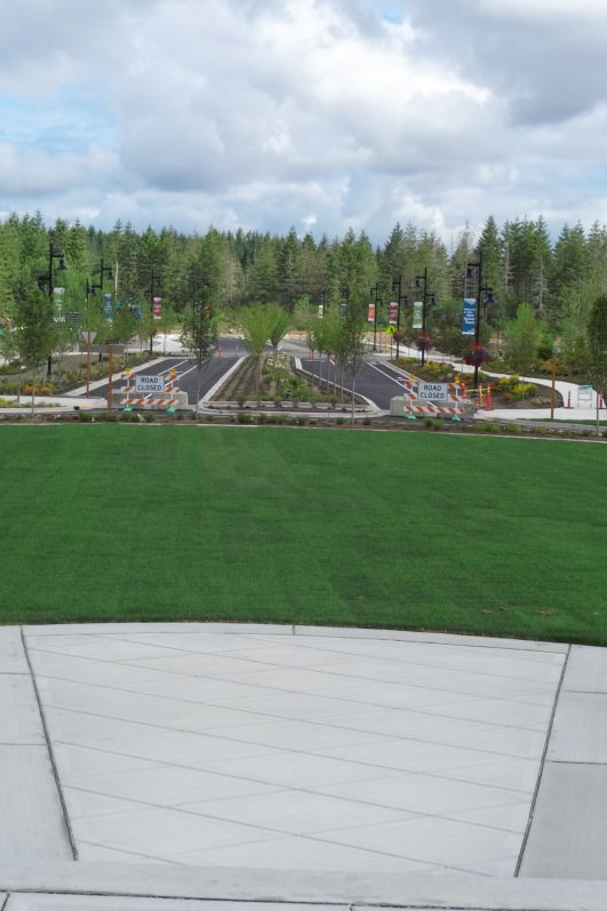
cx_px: 207
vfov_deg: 29.2
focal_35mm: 69
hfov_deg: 19.7
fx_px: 1746
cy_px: 451
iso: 100
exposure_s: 1/800
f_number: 4.5
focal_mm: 8.9
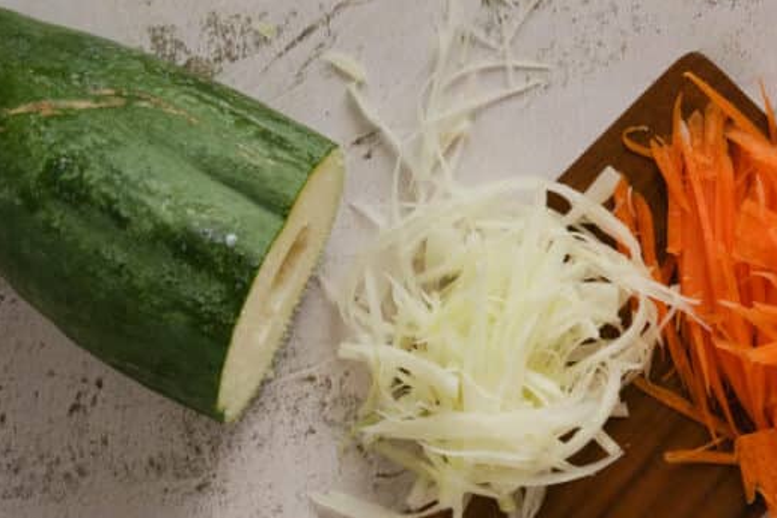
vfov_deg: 10.2
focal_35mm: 134
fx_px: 2892
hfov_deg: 15.3
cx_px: 524
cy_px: 277
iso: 3200
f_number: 11
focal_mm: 60
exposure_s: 1/60
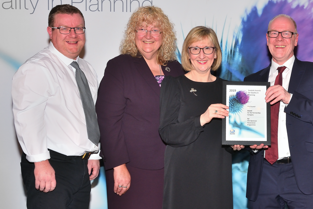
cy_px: 113
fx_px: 539
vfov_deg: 21.9
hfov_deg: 31.9
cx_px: 226
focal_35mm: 62
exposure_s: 1/80
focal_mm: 28
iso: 400
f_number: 7.1
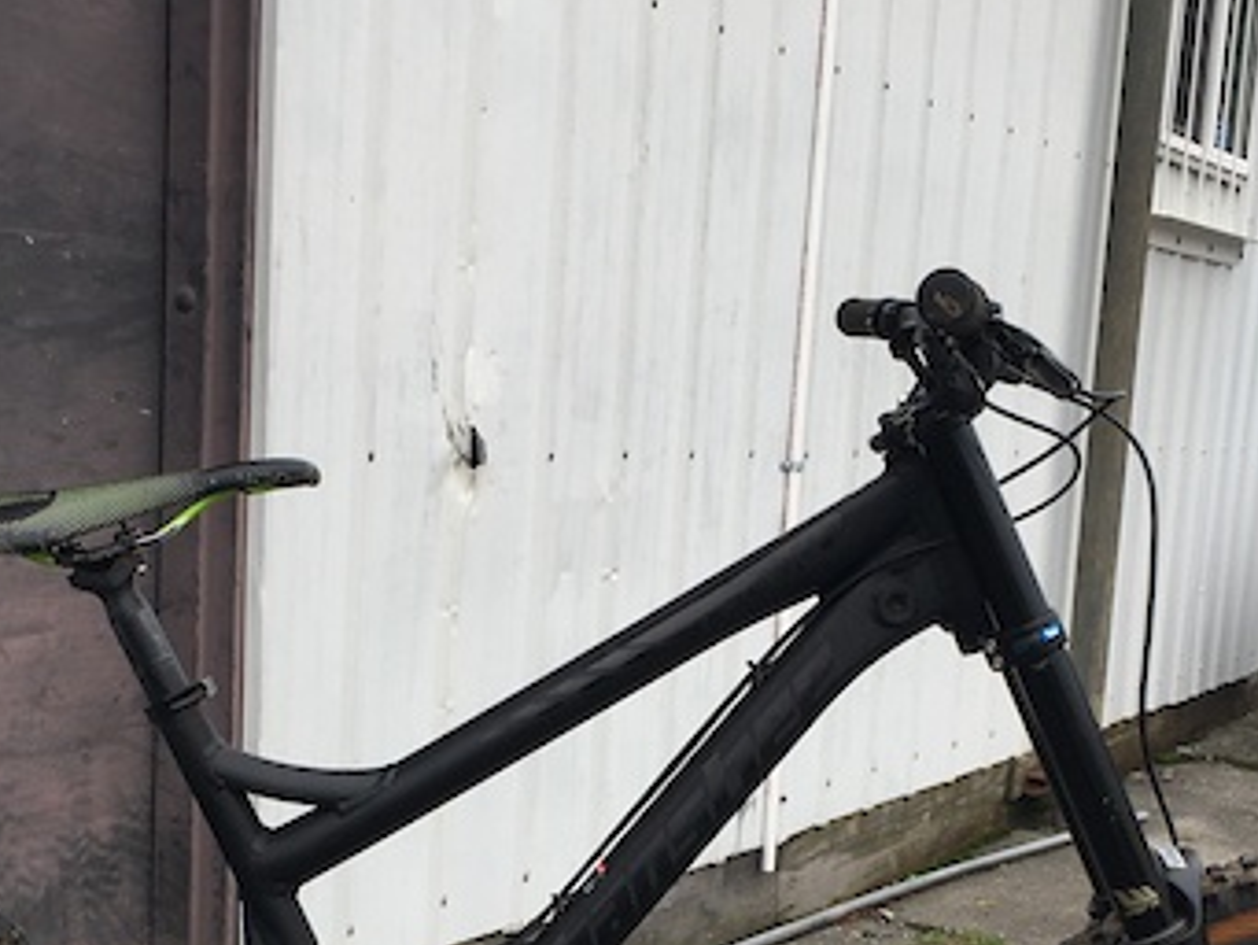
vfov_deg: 21.0
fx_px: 2472
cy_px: 901
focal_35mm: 68
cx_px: 531
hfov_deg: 28.5
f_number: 2.2
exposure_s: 1/354
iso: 25
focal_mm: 4.15
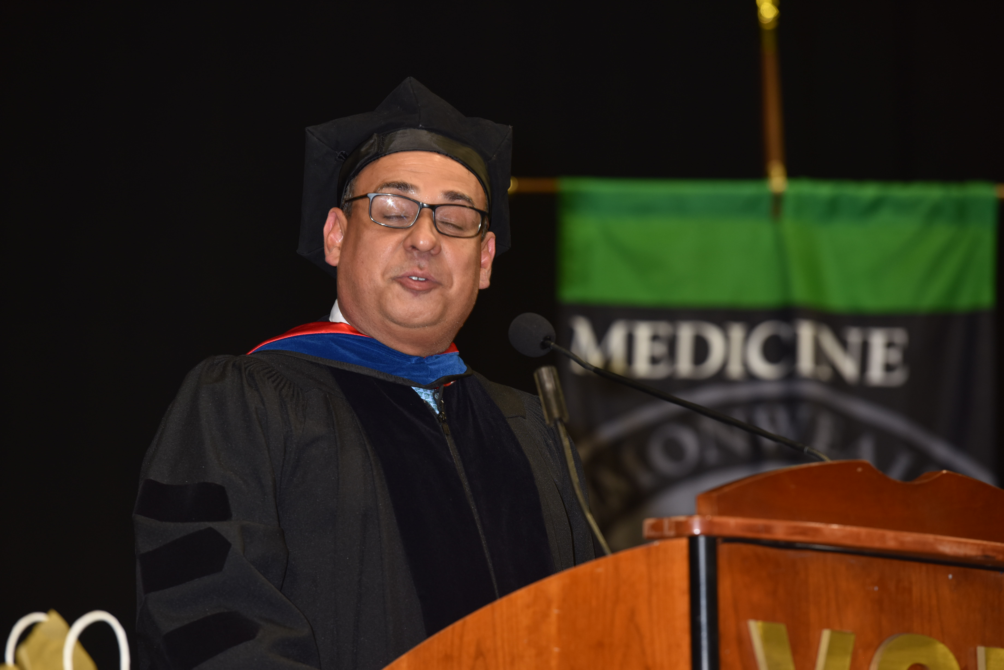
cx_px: 502
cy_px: 335
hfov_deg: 11.1
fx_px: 5161
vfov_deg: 7.4
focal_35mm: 185
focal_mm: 185
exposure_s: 1/60
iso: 400
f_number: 4.5
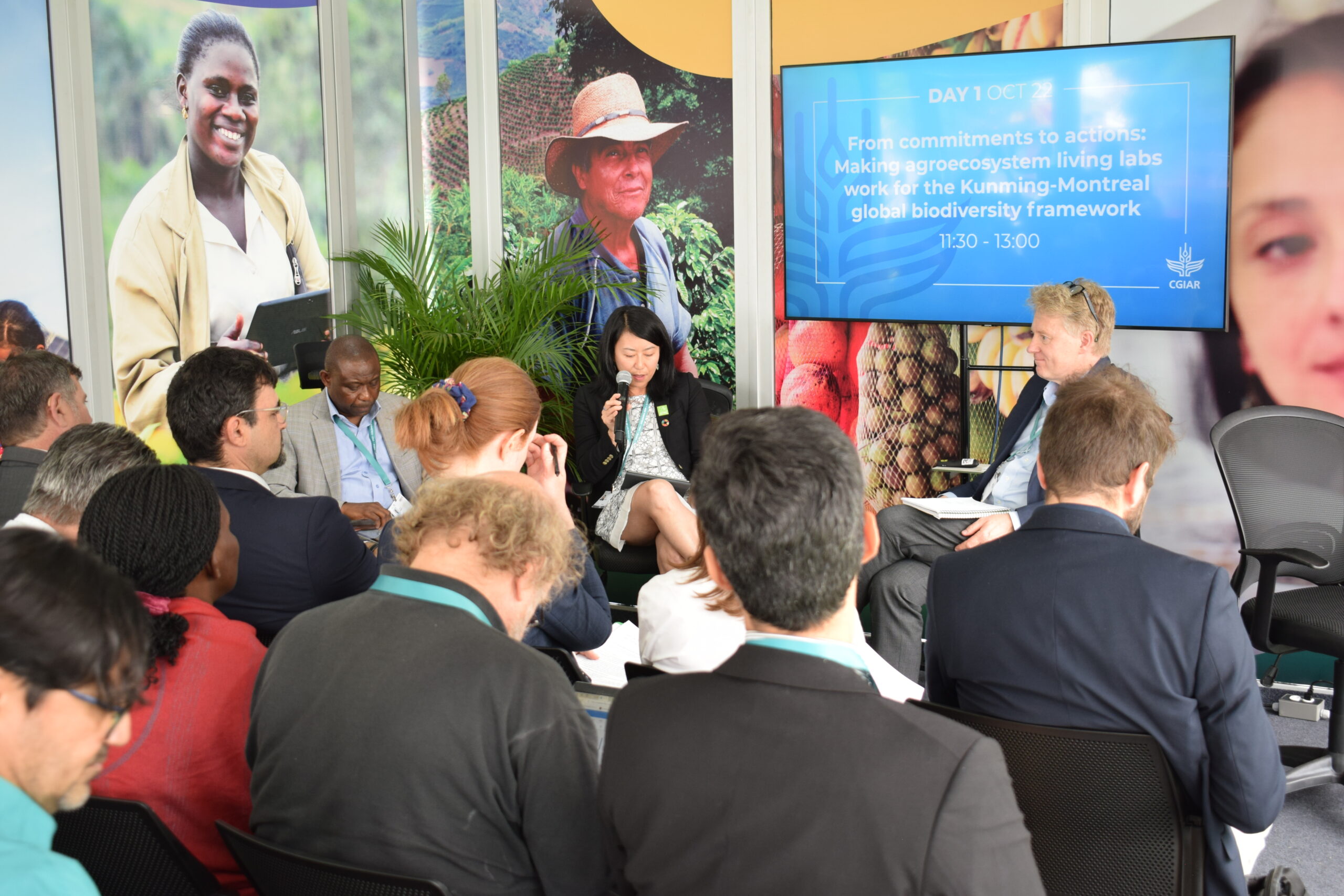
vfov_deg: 30.9
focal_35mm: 44
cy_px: 448
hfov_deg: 45.0
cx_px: 672
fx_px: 1624
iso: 400
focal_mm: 29
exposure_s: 1/40
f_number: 4.2
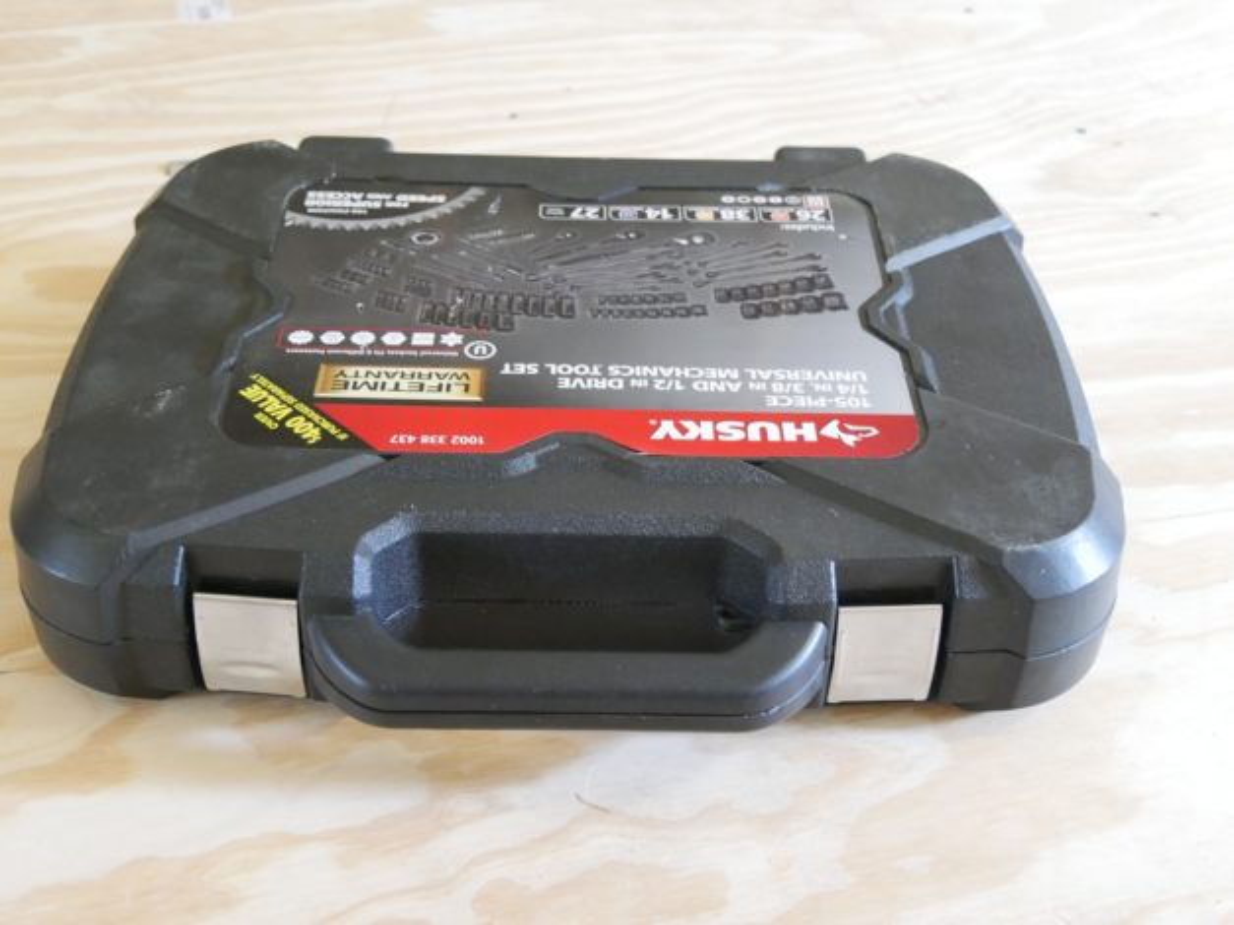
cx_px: 617
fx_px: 1711
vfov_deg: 30.3
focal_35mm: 48
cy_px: 462
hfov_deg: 39.7
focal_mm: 24
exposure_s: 1/20
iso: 3200
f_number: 4.1
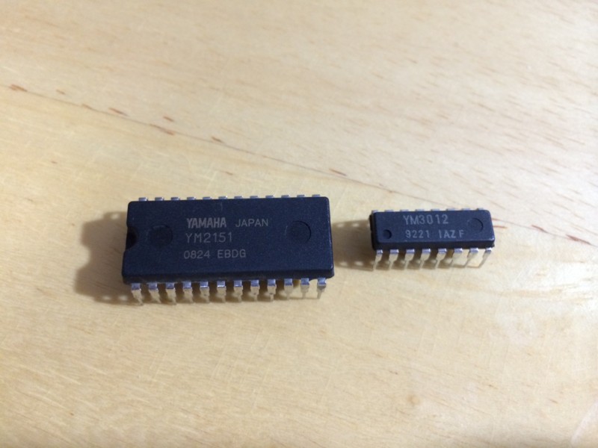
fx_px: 518
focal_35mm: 30
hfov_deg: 60.0
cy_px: 224
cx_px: 299
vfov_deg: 46.8
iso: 320
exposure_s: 1/24
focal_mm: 4.12
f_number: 2.2
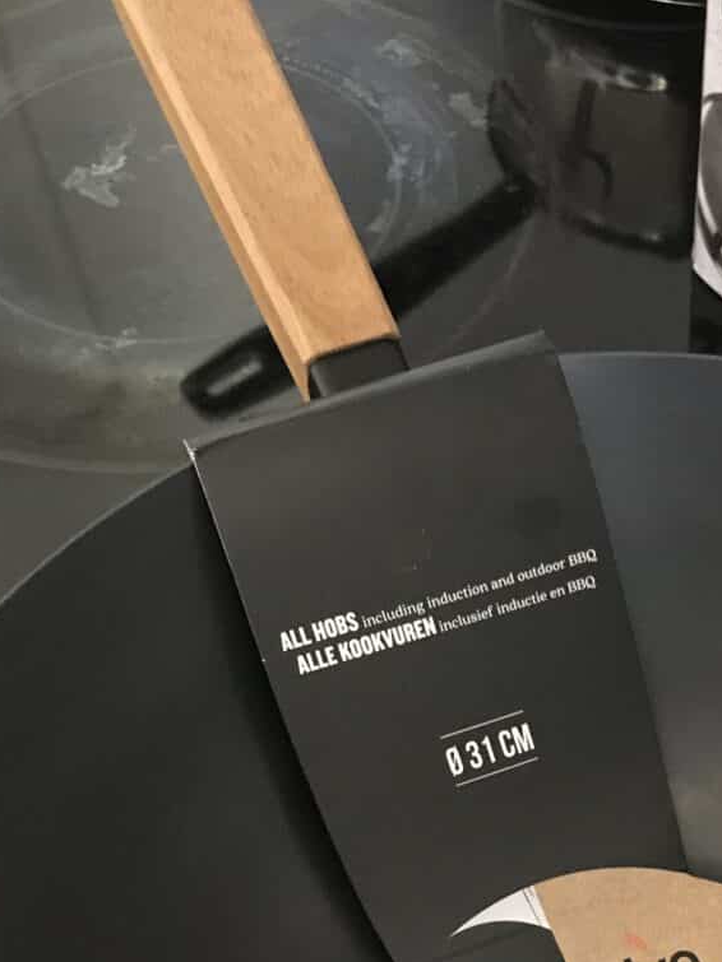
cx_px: 677
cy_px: 896
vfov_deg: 31.9
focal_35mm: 57
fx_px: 1586
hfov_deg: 24.7
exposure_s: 1/6
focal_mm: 3.99
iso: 80
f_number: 1.8
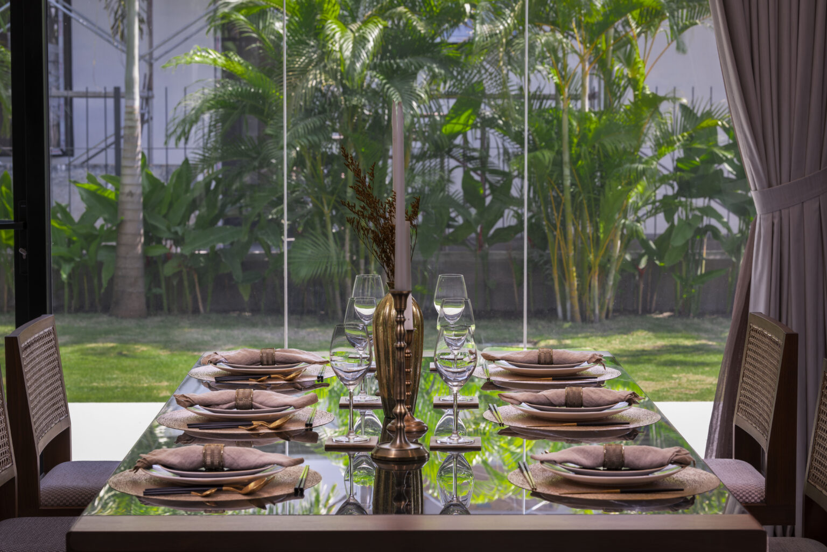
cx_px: 414
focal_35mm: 82
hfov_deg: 24.8
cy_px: 276
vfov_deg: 16.7
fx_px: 1884
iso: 64
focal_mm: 82
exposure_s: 1/15
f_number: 9
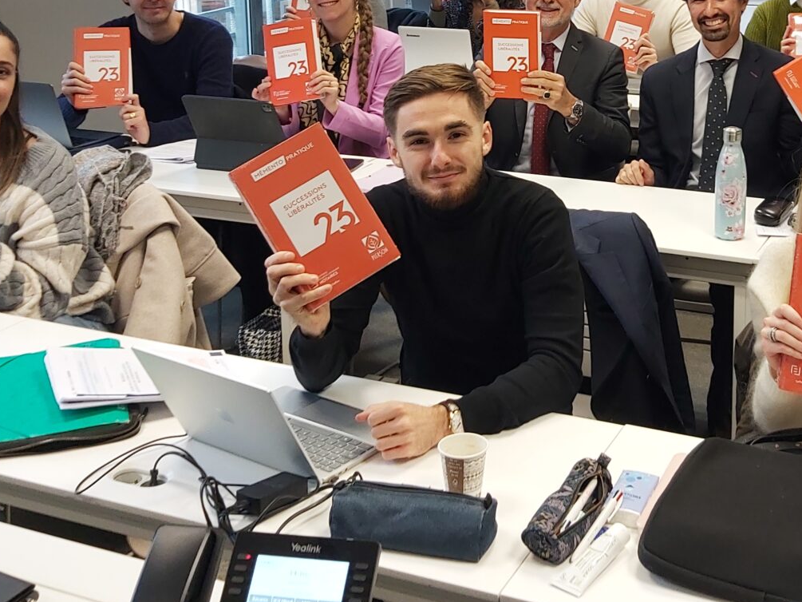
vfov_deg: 26.8
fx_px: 1228
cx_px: 550
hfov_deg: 35.7
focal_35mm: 53
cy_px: 88
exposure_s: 1/50
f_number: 1.7
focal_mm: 3.92
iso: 125
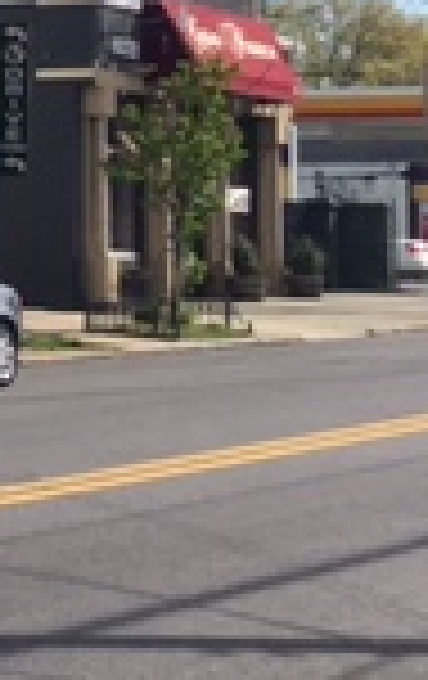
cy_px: 77
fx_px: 2415
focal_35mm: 130
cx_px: -991
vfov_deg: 15.9
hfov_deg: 8.1
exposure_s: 1/1508
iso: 25
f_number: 2.2
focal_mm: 4.15
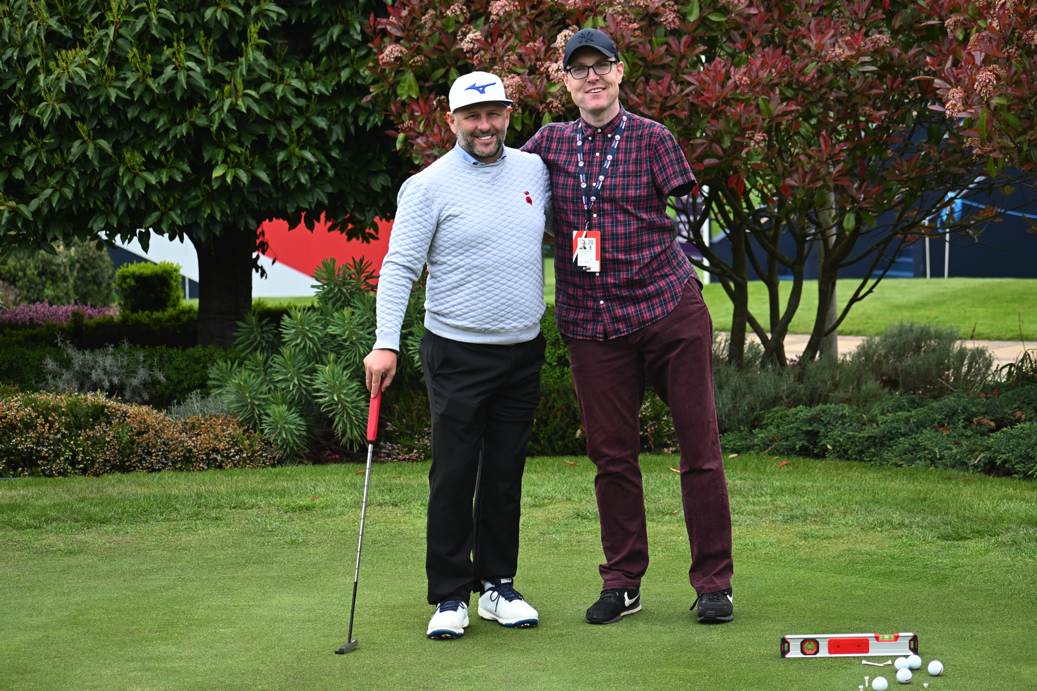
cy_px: 344
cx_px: 518
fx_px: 3053
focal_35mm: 106
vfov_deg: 12.9
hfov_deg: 19.3
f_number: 4.5
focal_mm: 70
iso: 400
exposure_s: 1/160
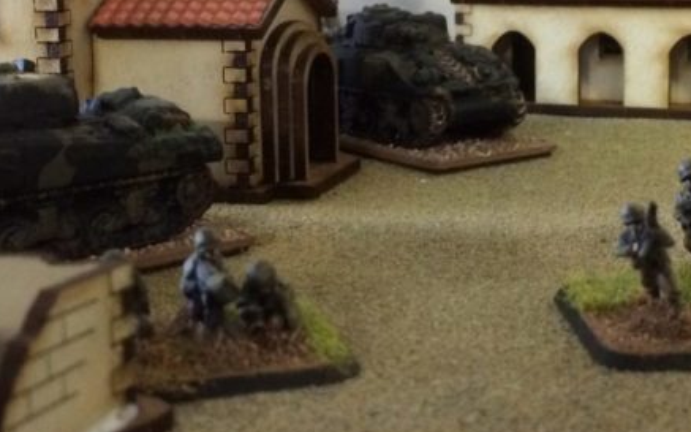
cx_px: 416
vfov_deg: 18.0
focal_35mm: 72
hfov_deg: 28.5
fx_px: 1356
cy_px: 125
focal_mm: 4.15
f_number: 2.2
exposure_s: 1/25
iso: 250
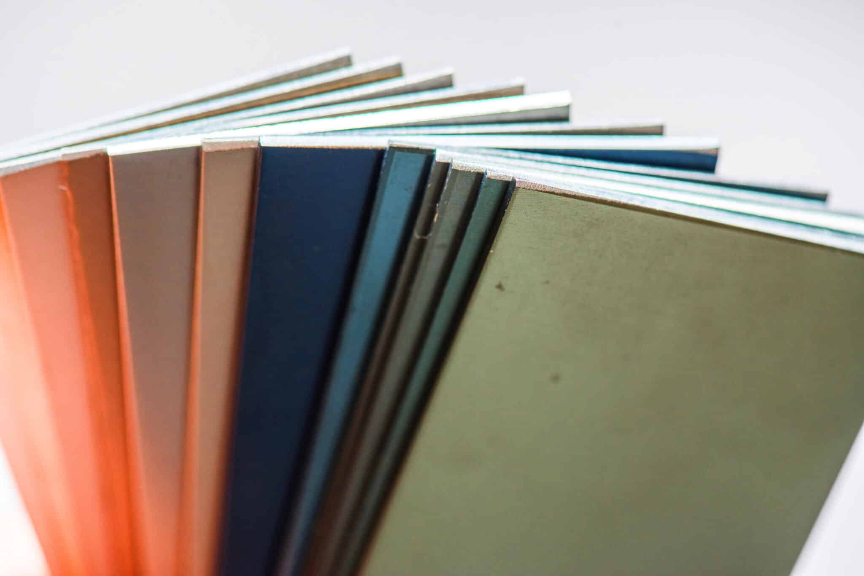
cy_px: 288
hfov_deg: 19.4
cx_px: 432
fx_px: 2521
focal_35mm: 105
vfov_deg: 13.1
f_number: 7.1
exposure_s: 1/125
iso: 500
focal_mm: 105
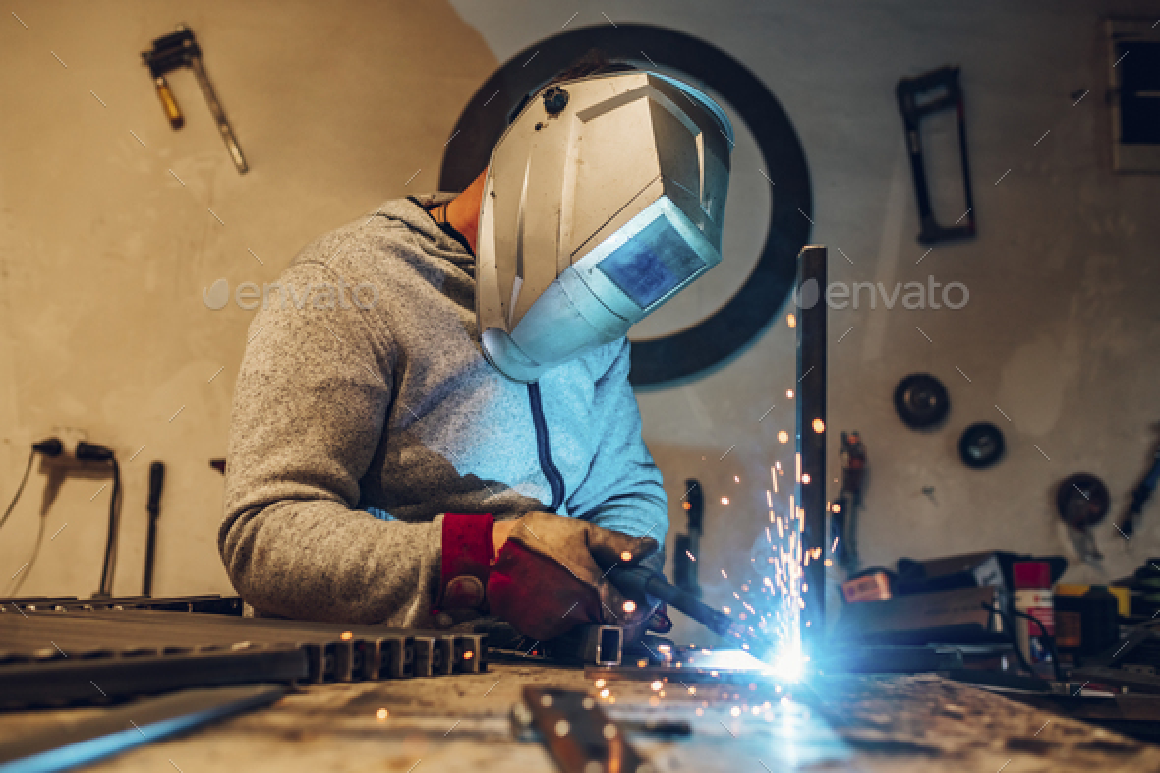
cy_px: 386
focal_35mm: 35
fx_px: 1127
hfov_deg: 54.4
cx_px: 580
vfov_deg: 37.8
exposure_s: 1/320
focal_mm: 35
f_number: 2.8
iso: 400
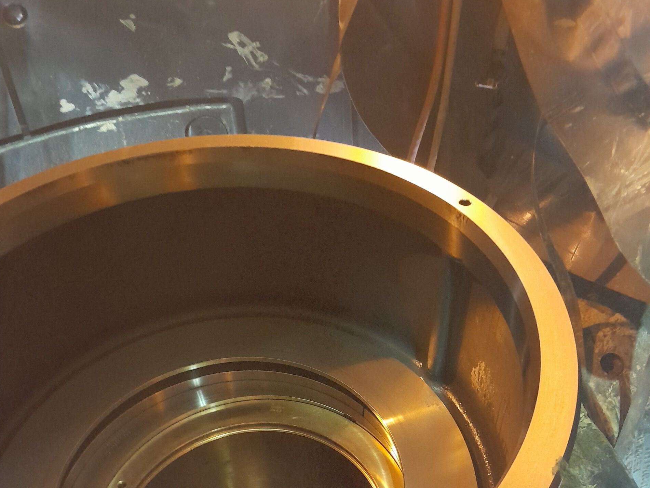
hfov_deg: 52.6
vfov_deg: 39.4
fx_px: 657
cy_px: 374
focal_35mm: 35
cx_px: 325
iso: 800
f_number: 1.8
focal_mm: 3.98
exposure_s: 1/20
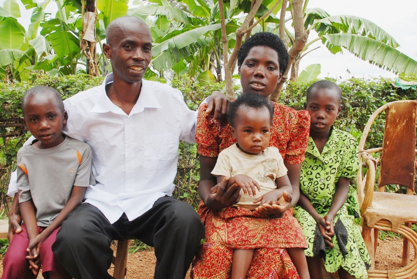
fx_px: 348
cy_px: 140
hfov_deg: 61.9
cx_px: 208
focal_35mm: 30
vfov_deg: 43.7
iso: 200
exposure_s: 1/160
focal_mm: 20
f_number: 6.7
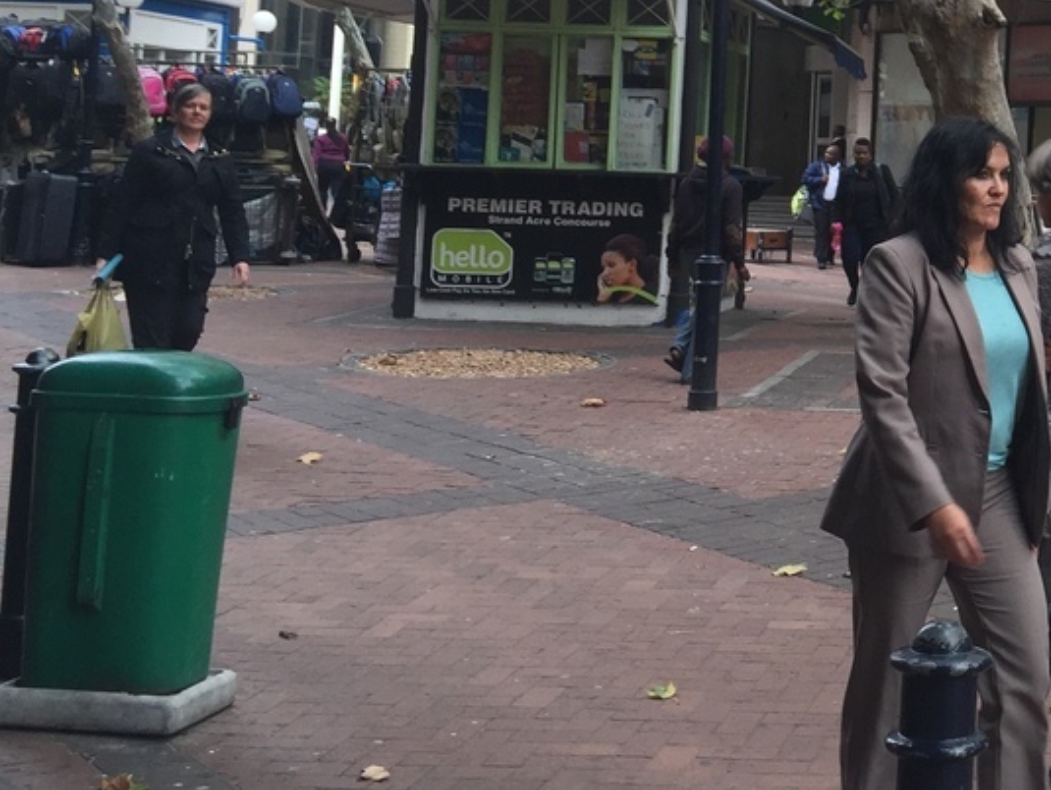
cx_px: 1167
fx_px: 1975
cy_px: 67
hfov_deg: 27.2
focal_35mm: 65
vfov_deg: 22.0
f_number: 2.2
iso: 32
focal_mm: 4.15
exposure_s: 1/133
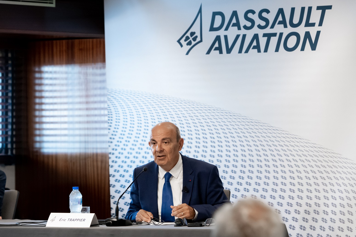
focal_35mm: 187
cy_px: 147
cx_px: 156
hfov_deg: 11.0
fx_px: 1849
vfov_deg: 7.3
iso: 3200
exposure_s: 1/250
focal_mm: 145
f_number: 3.5
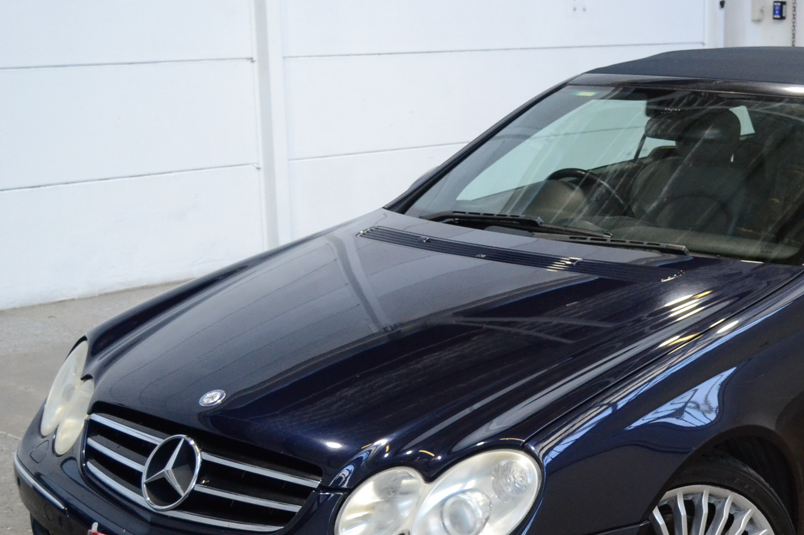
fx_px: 1340
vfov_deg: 22.5
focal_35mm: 60
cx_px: 610
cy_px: 375
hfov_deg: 32.7
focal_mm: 26
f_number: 4.2
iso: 1600
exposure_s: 1/250
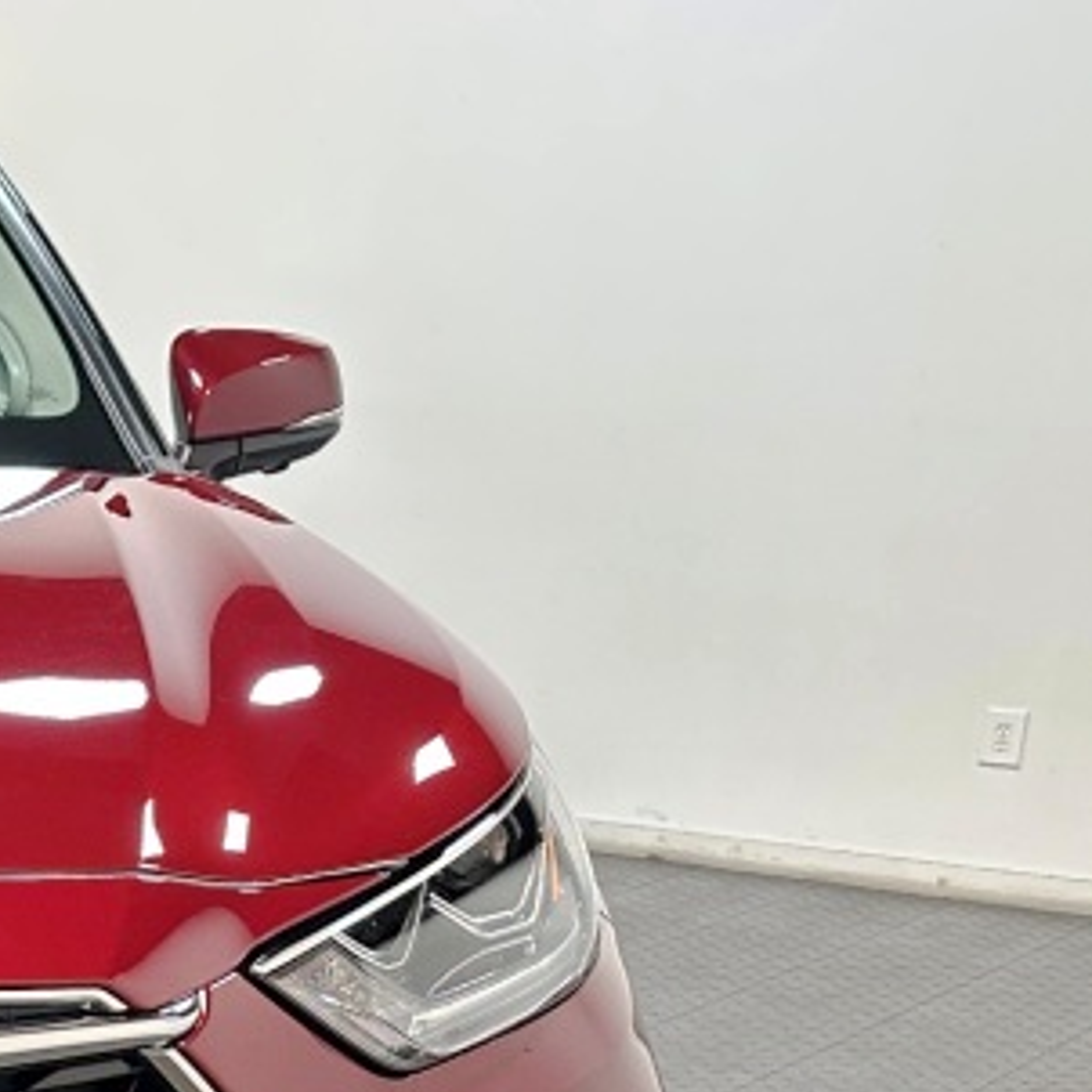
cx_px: -589
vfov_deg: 23.0
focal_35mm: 72
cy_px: 1092
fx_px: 2570
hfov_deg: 20.3
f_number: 1.78
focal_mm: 6.86
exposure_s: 1/60
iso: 400
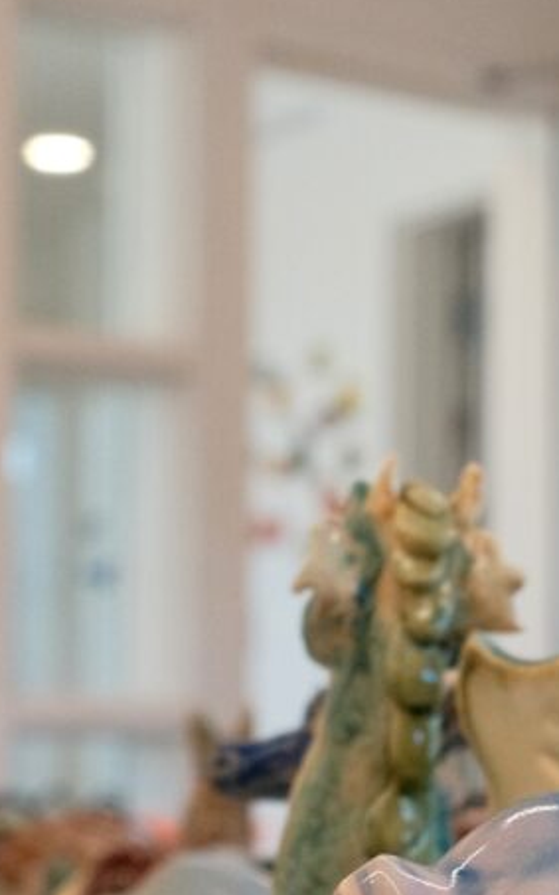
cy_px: 671
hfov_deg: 8.5
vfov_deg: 13.7
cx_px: 681
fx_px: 3706
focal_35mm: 152
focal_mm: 22.3
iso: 640
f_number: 6.4
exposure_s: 1/80
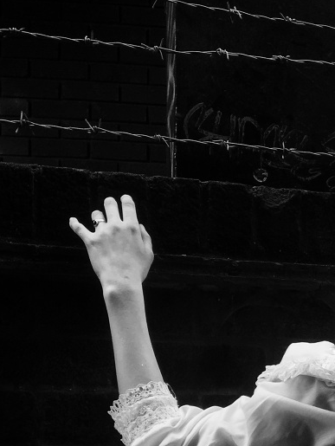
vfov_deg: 24.6
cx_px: 408
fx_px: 967
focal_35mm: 75
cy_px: 463
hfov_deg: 18.6
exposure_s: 1/145
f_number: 2.2
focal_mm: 4.15
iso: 25
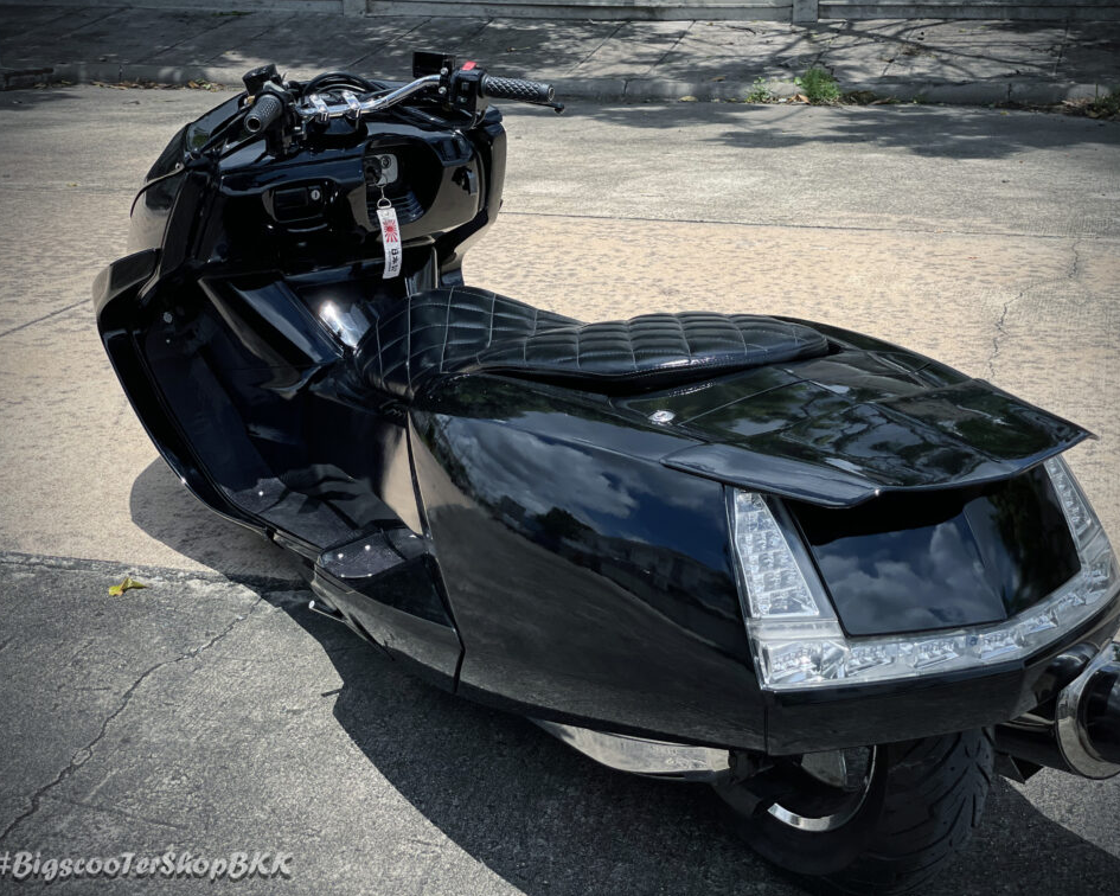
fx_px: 1823
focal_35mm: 55
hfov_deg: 34.1
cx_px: 574
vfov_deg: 27.6
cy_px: 444
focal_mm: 6
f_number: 2
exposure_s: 1/2083
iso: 32
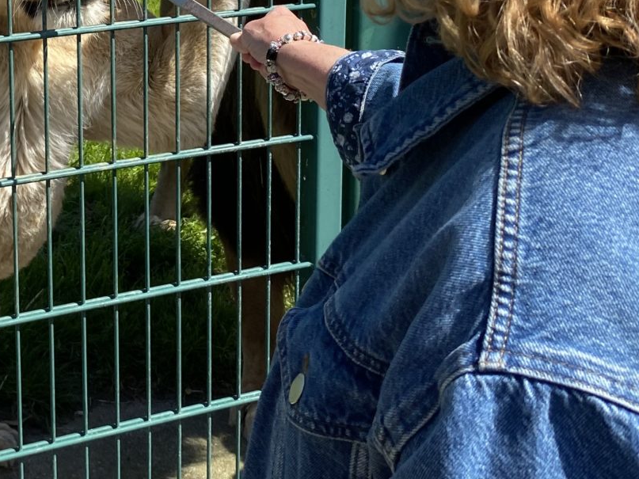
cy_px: 10
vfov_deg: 21.5
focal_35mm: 66
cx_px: 80
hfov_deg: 28.4
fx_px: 1218
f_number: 1.8
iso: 32
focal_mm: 4.25
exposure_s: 1/1362
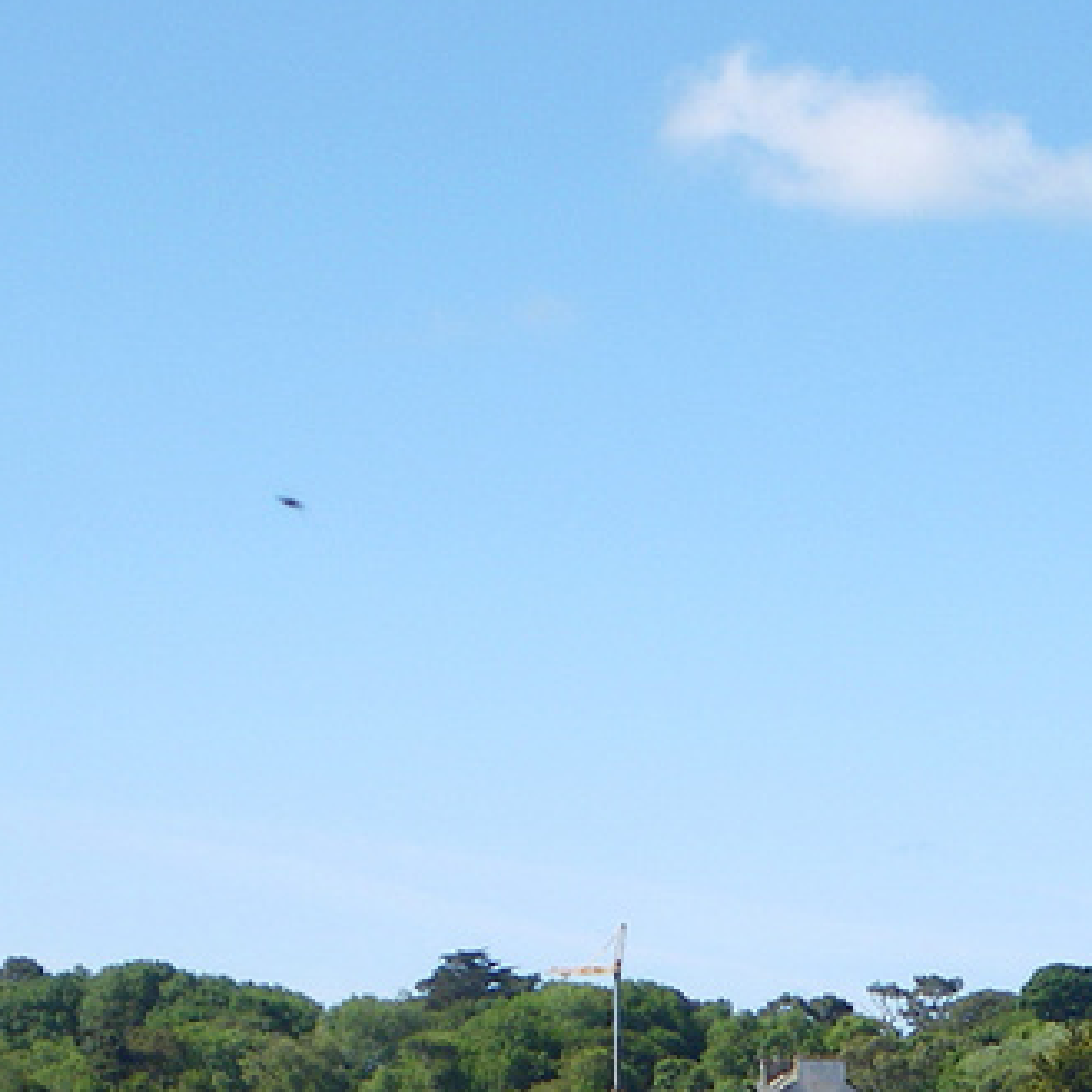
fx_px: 5389
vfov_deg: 11.0
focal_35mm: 151
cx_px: 979
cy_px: 1736
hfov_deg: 11.5
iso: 64
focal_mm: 6.9
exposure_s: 1/500
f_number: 3
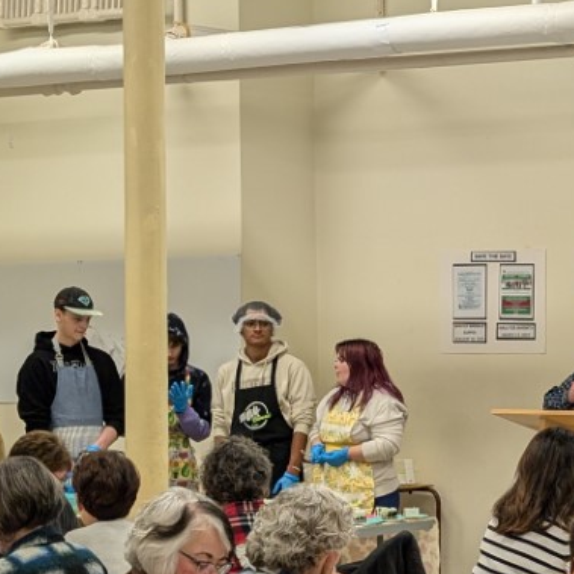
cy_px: 389
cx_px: 675
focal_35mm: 111
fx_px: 2082
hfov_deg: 15.2
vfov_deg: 15.7
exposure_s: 1/40
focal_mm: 6.9
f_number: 1.68
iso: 43
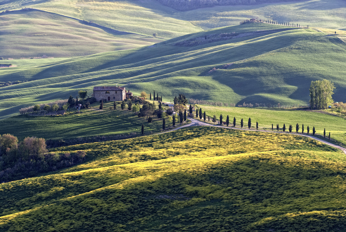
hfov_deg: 7.0
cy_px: 116
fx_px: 2815
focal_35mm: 292
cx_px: 173
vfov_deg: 4.7
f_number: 8
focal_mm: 195
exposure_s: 1/125
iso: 100
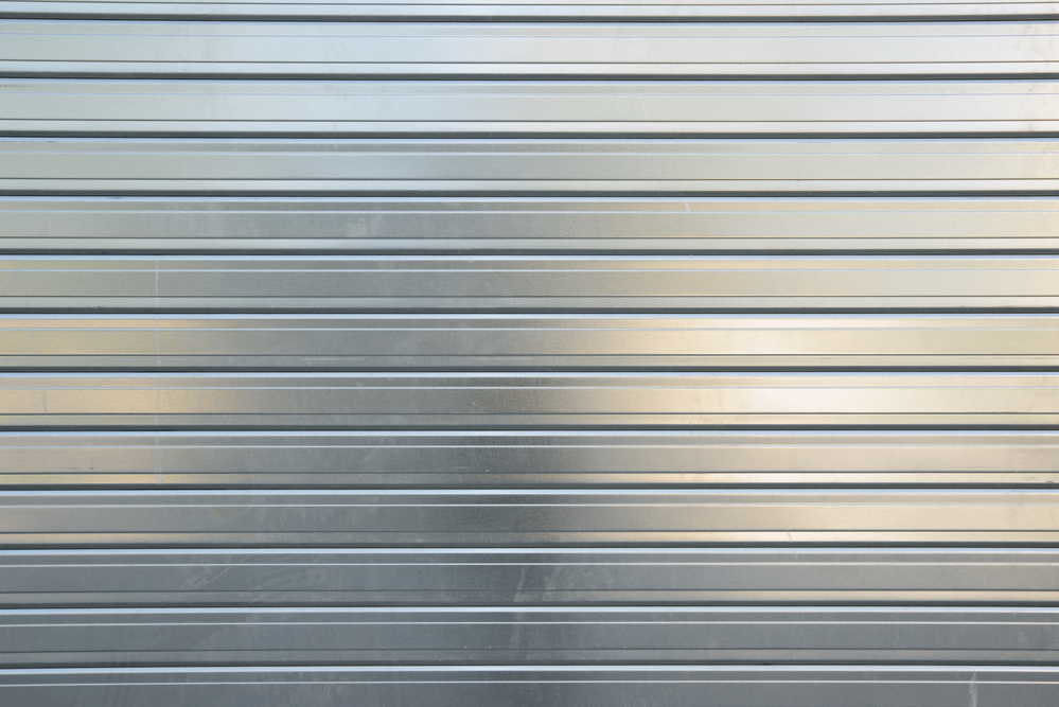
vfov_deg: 29.3
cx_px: 530
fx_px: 1354
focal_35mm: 46
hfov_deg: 42.7
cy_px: 354
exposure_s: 1/250
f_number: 8
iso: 360
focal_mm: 46
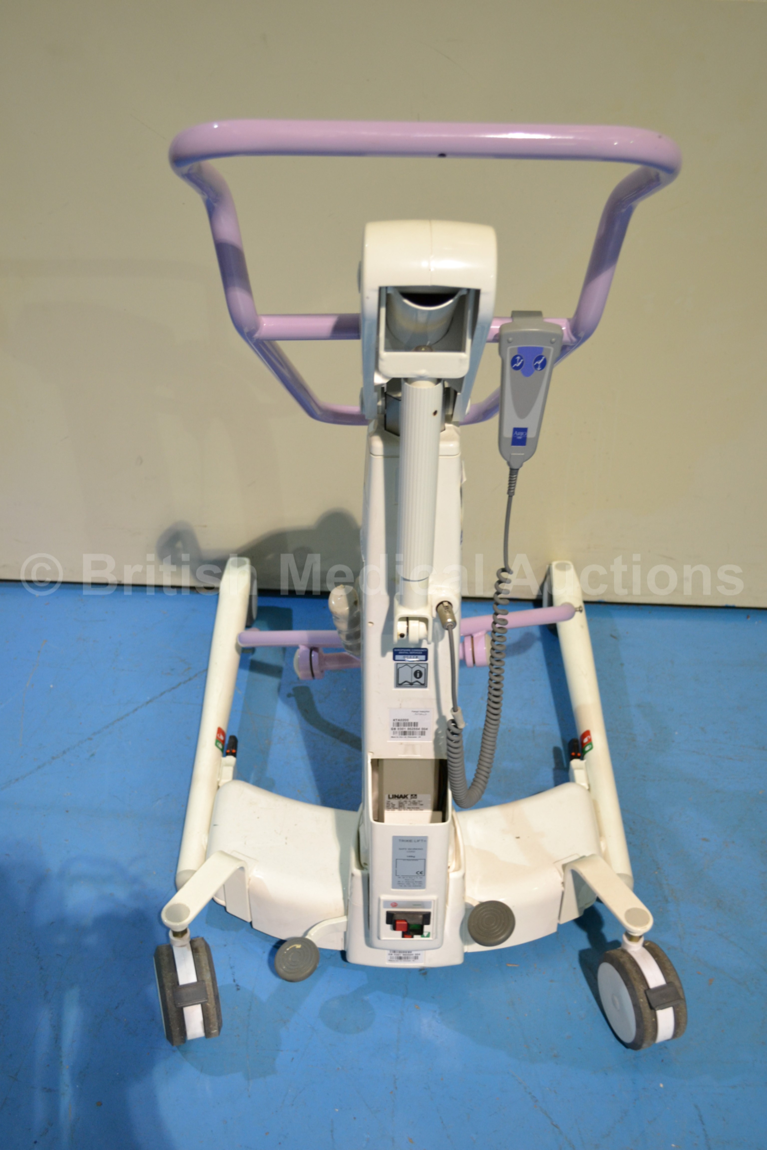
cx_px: 384
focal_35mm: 36
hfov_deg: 36.9
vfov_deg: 53.1
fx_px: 1150
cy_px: 575
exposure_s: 1/15
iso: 720
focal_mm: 24
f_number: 4
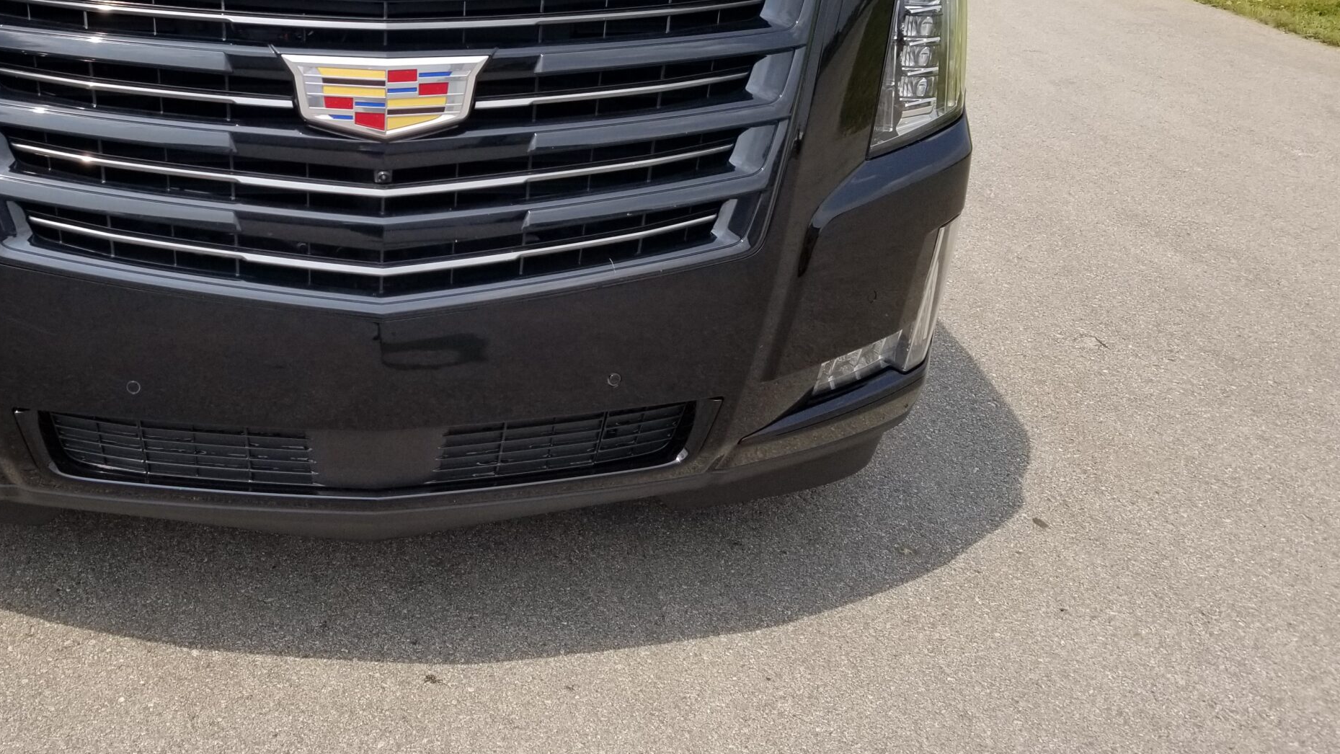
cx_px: 419
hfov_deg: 50.4
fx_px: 1386
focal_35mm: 39
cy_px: 80
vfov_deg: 29.2
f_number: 1.7
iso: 50
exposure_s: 1/1944
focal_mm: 4.25
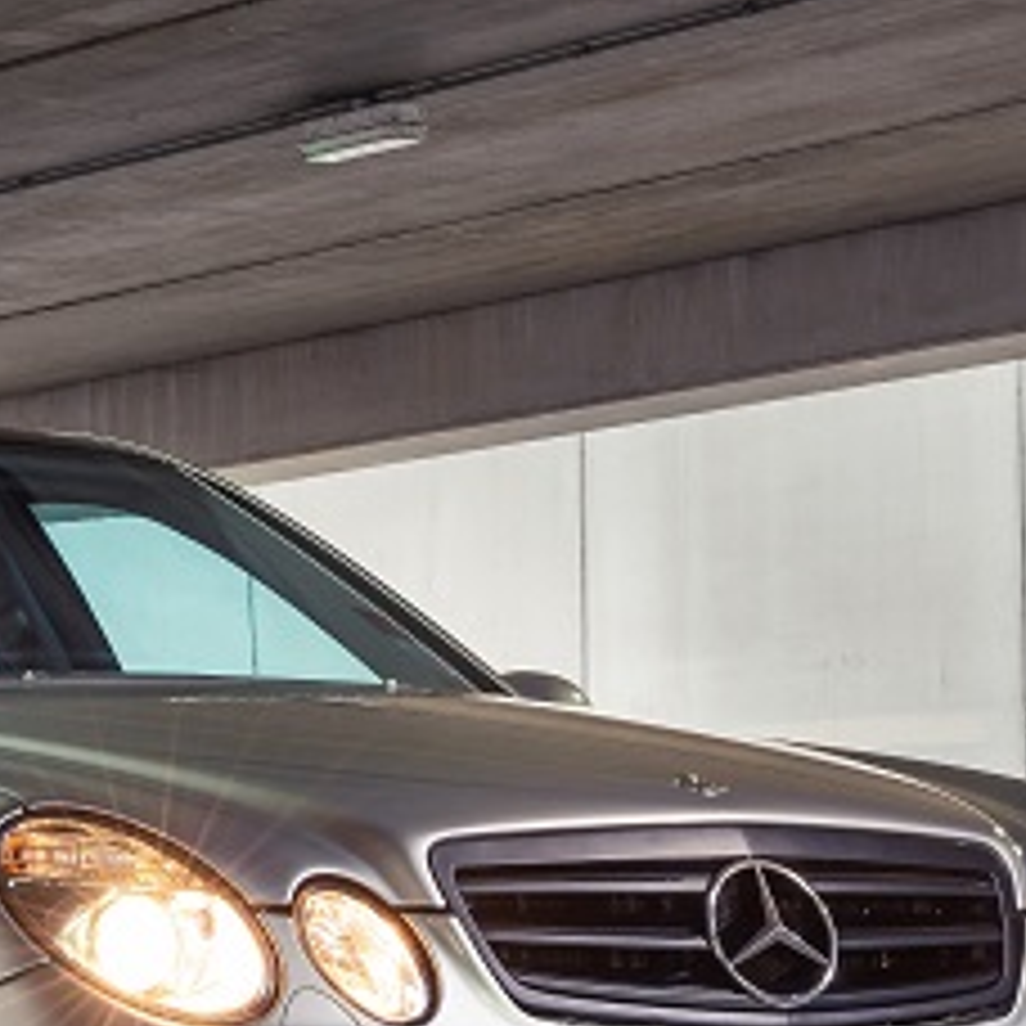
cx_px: -502
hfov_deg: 8.3
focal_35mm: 206
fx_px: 6908
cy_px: 614
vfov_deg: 8.5
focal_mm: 56
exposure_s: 1.3
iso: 400
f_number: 11
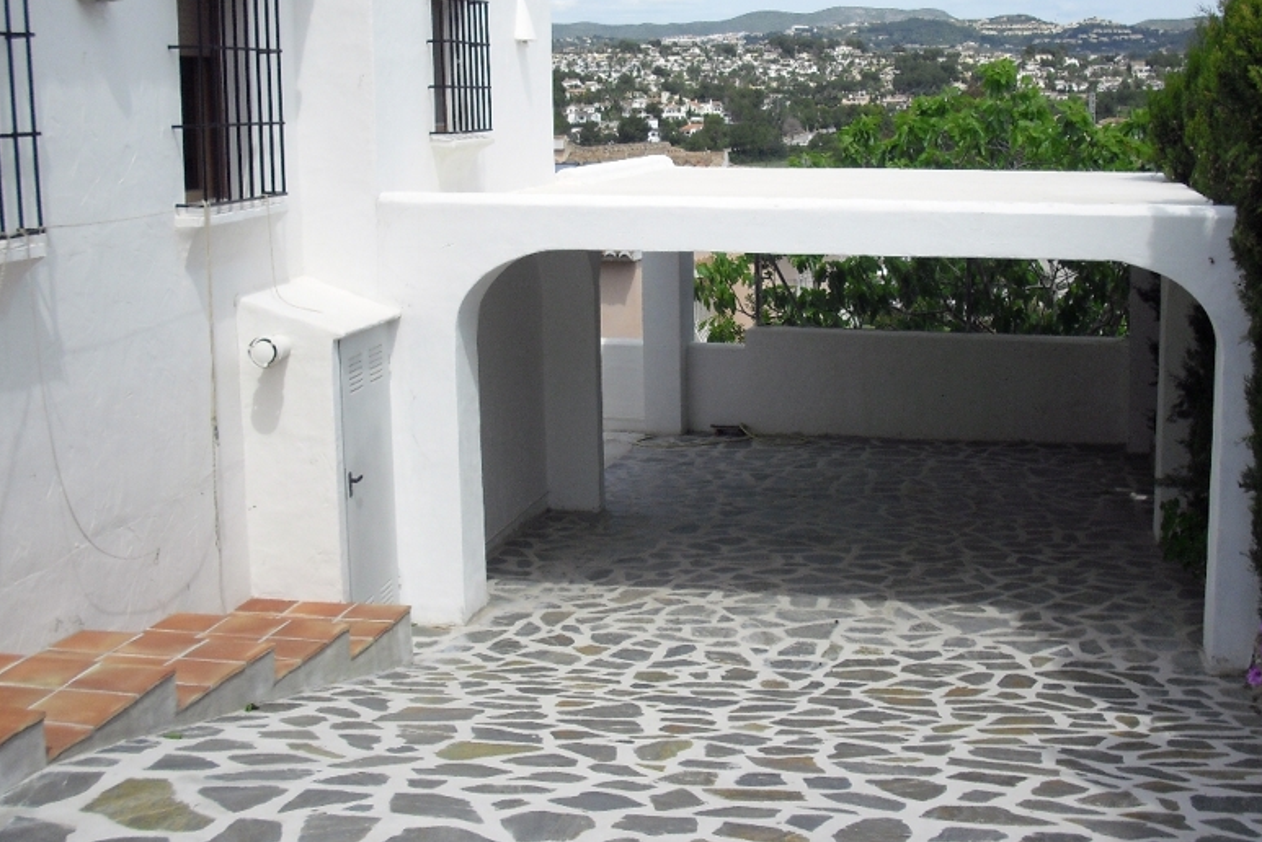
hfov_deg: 42.7
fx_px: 1613
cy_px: 314
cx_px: 702
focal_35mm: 46
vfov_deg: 29.2
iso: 100
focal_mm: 6.2
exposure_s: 1/250
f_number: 8
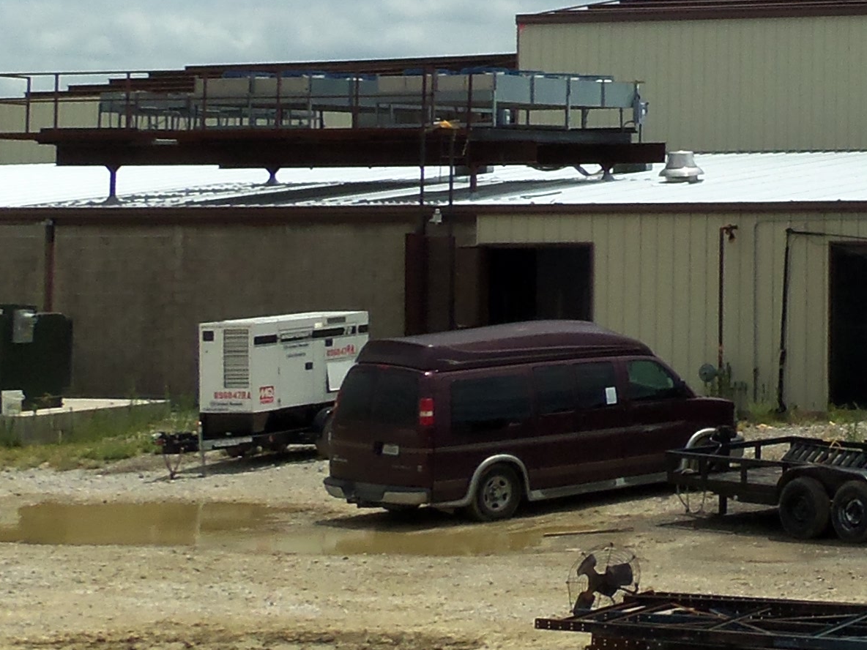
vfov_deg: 13.9
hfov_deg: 16.4
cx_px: 1436
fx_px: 2630
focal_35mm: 105
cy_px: 33
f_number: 8.6
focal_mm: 5.2
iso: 80
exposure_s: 1/250
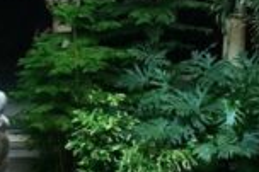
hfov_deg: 9.6
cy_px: -12
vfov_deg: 6.7
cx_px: -228
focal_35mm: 203
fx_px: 1459
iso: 25
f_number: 2.2
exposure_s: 1/40
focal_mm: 4.15
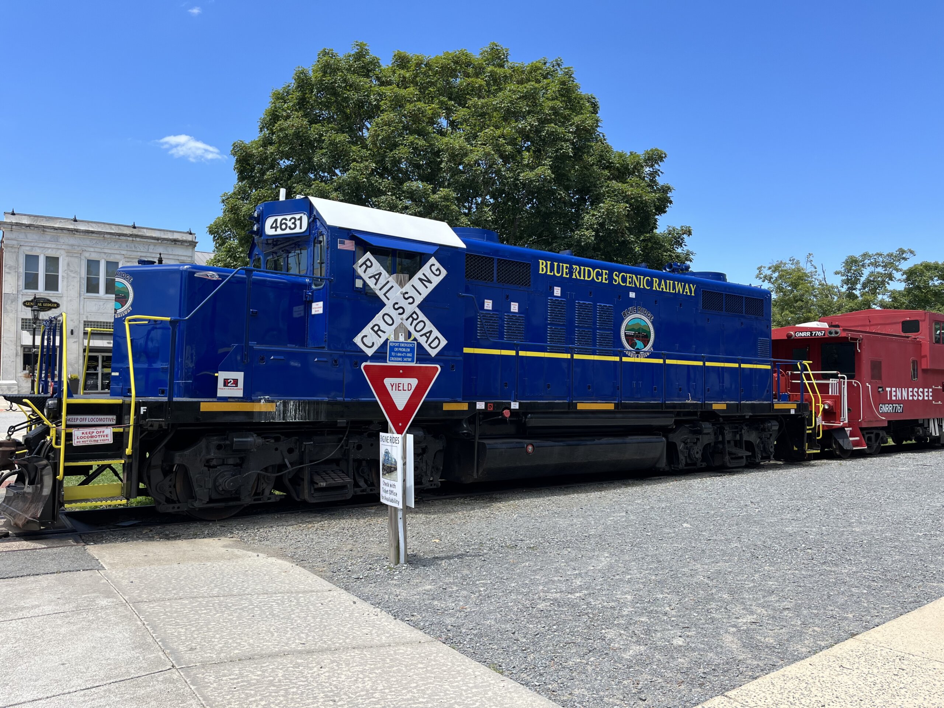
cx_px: 472
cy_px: 354
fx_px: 709
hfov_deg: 67.3
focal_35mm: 26
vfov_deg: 53.1
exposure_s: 1/1802
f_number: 1.6
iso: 50
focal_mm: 5.1
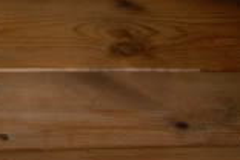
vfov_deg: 6.2
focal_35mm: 216
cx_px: -527
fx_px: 1440
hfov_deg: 7.9
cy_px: -131
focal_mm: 22
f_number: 4
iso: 400
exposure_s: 1/60
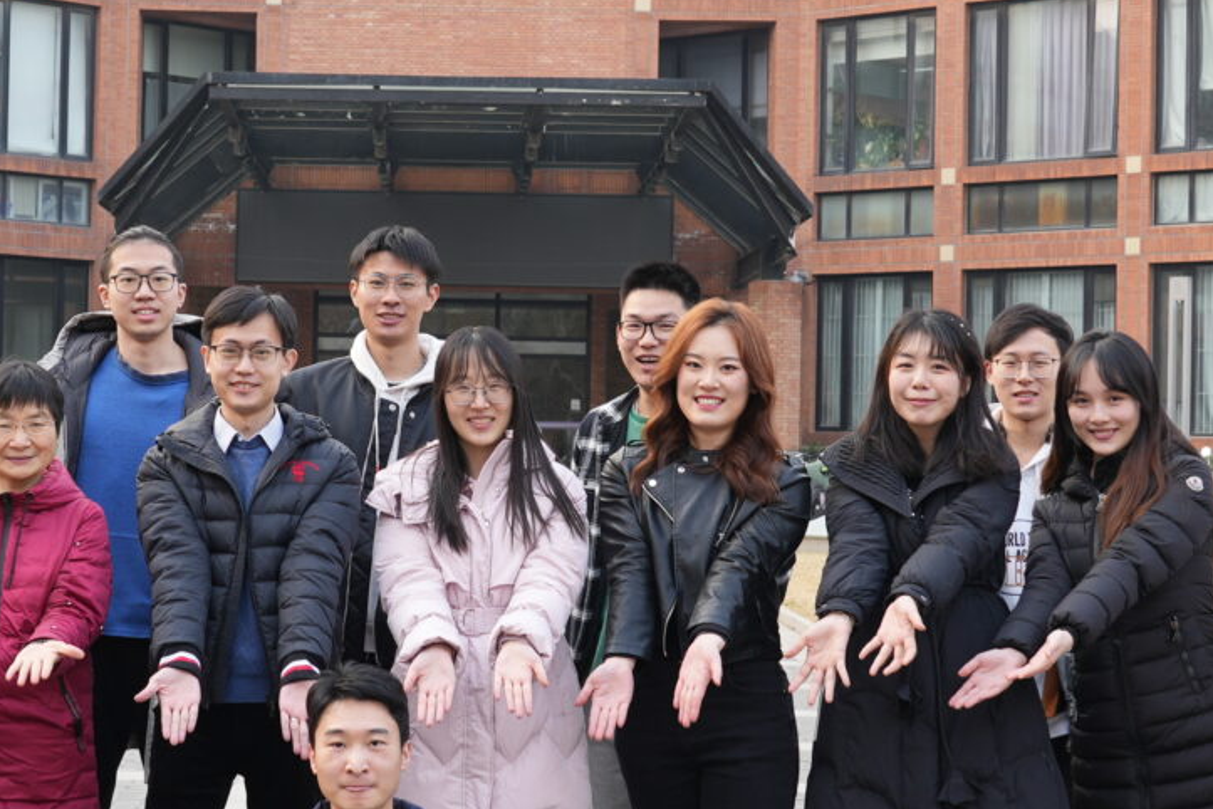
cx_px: 426
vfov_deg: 16.1
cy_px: 358
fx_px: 2864
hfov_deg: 23.8
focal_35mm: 85
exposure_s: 1/50
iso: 100
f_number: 4.5
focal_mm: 30
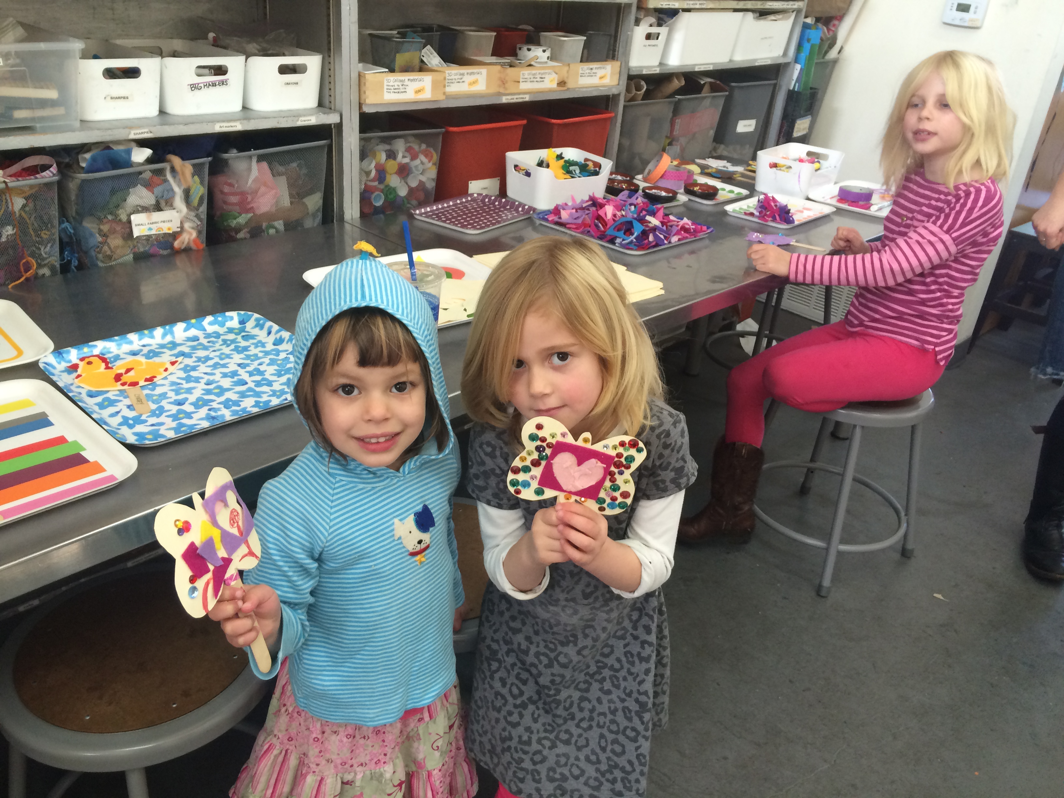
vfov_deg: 48.2
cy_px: 399
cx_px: 532
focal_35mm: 29
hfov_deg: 61.7
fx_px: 891
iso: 80
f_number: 2.2
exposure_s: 1/30
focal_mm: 4.15
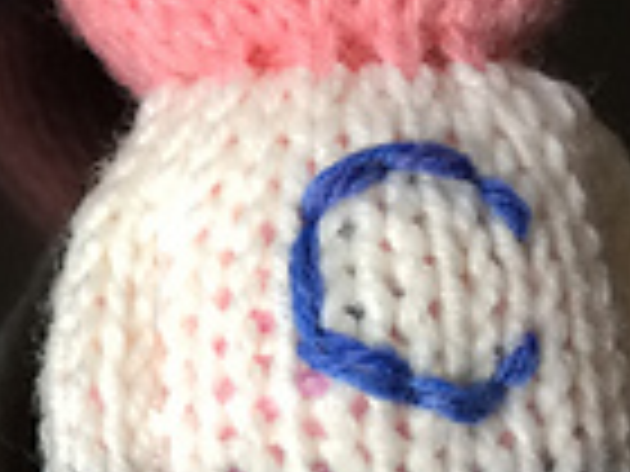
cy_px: 216
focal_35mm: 133
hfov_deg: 13.5
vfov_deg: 11.1
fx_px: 2421
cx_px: -464
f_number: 2.2
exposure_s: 1/33
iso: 40
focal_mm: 4.15
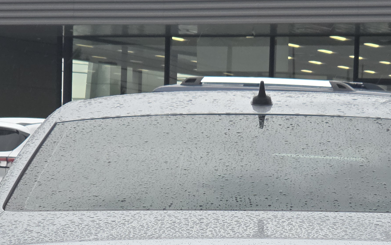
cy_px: 315
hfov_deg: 12.7
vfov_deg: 7.9
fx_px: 1758
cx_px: 256
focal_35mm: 165
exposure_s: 1/236
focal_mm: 7
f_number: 2.4
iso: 25
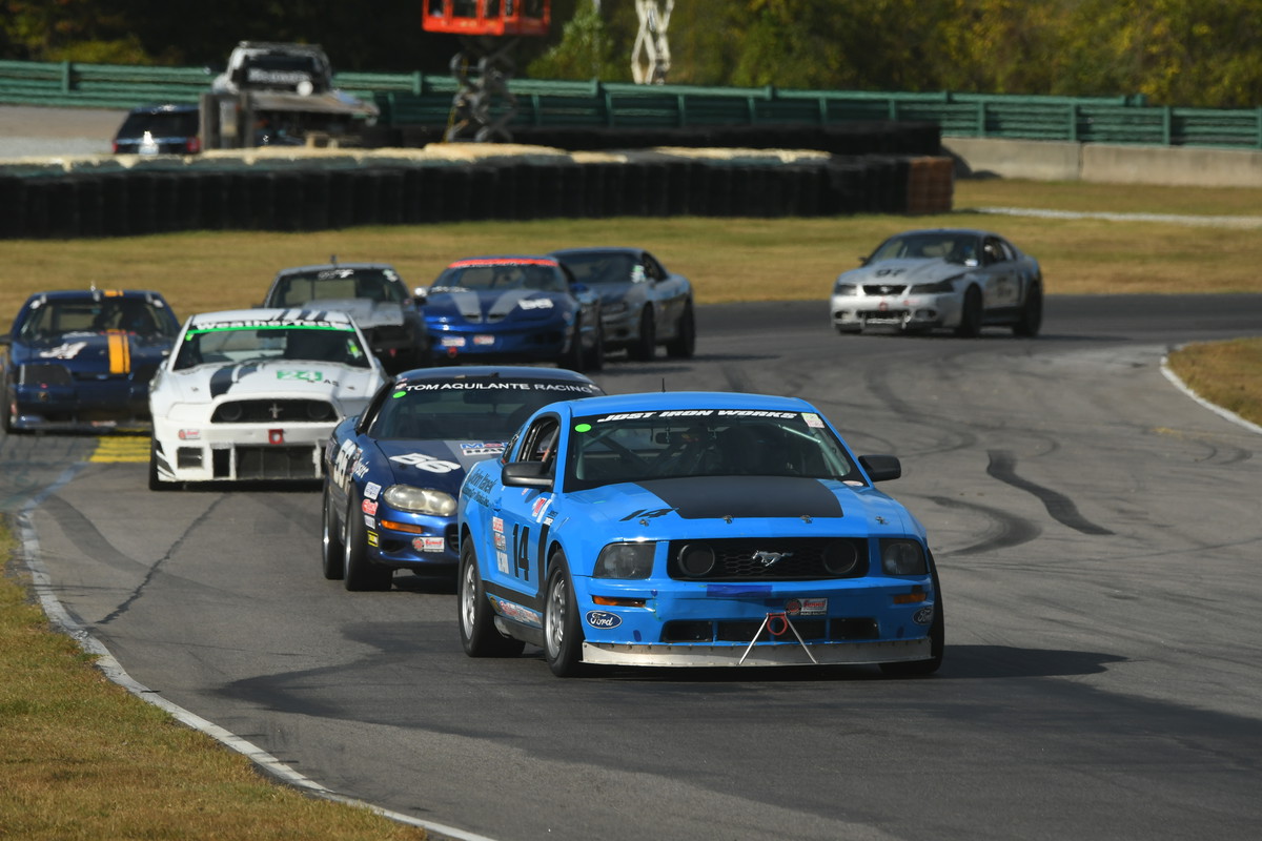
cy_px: 420
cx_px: 631
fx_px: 15774
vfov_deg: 3.1
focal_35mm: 450
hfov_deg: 4.6
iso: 200
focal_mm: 300
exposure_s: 1/1000
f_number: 8
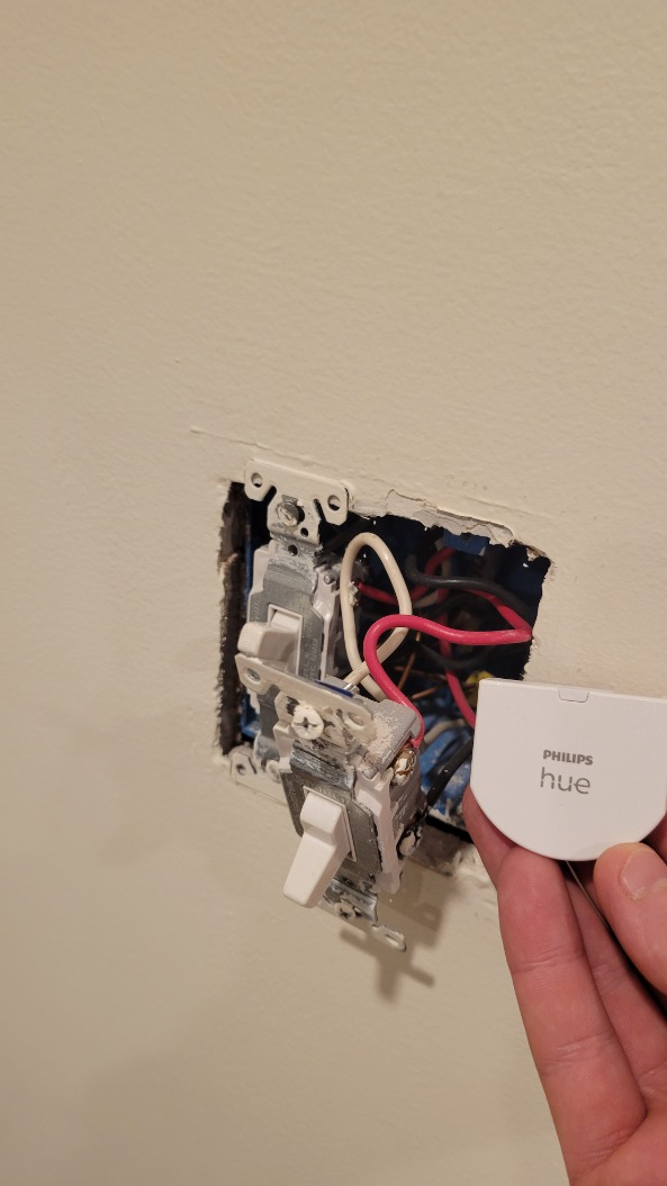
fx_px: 912
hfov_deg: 40.1
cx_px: 375
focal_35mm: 29
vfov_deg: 66.1
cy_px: 605
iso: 200
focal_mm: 5.4
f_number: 1.8
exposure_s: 1/41
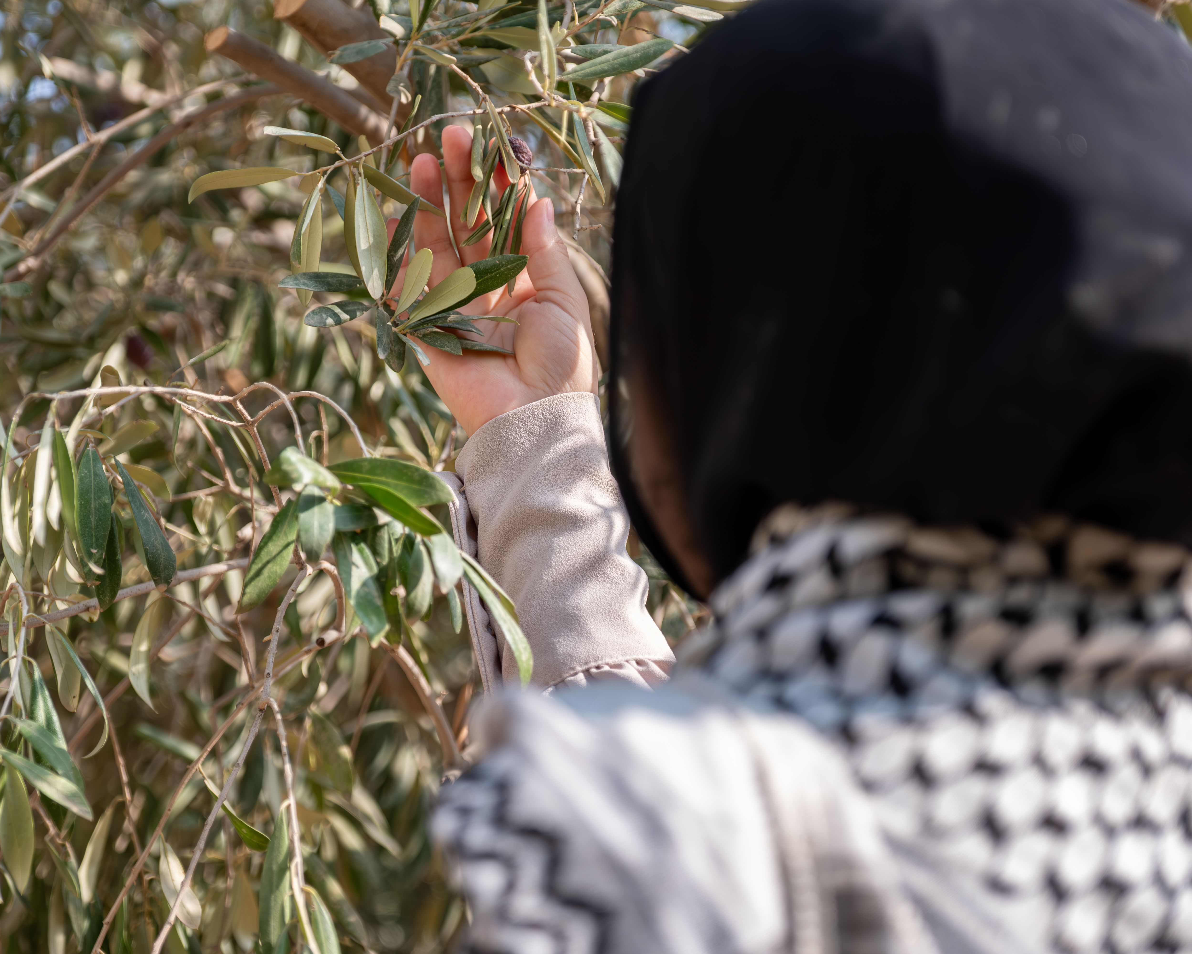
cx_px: 500
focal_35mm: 94
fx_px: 3316
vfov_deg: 16.4
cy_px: 475
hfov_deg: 20.4
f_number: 2.8
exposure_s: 1/1600
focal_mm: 55
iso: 320
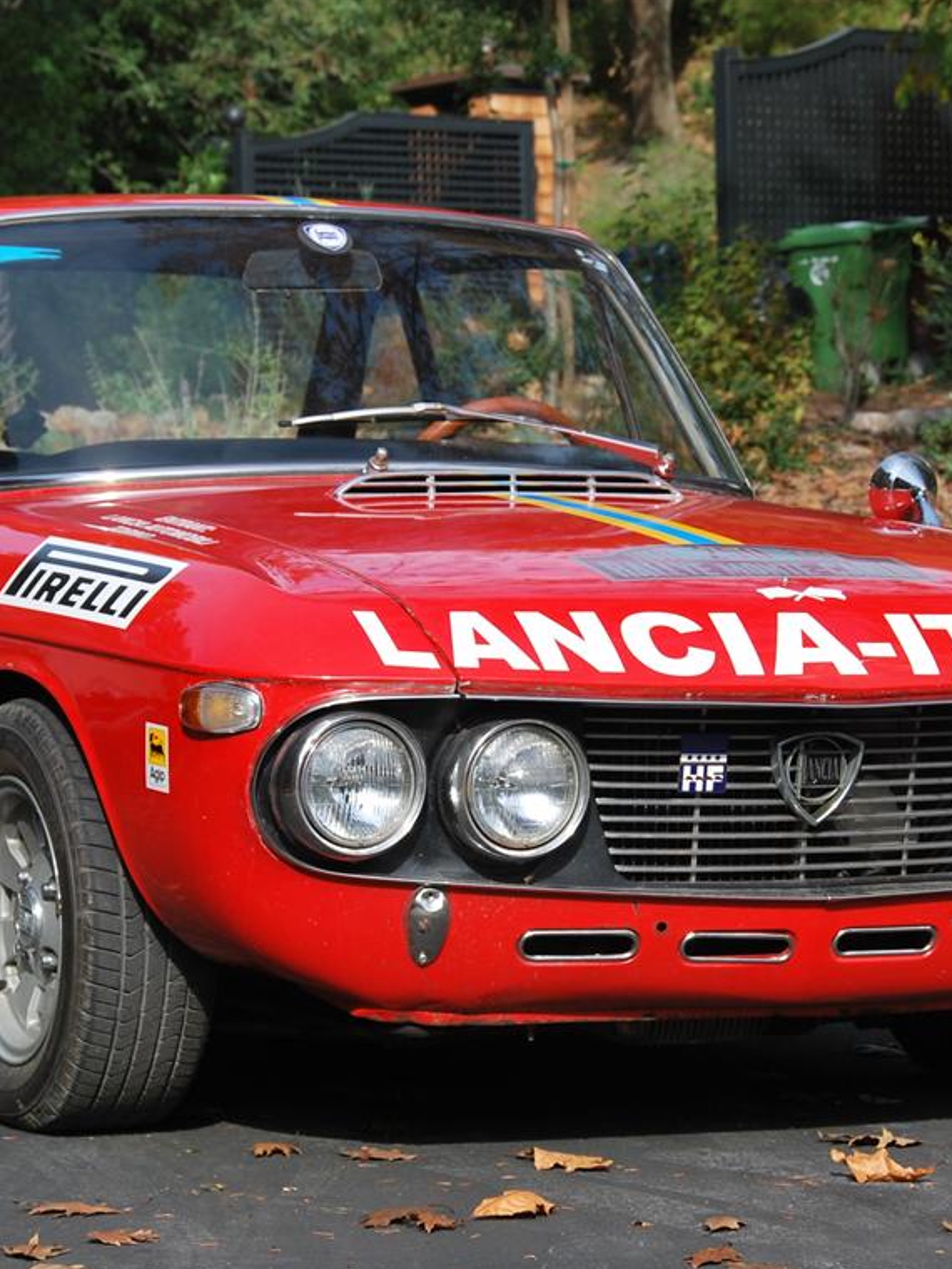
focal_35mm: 109
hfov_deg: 13.6
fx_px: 3997
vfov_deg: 18.0
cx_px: 397
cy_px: 634
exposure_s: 1/200
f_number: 7.1
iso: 100
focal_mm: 50
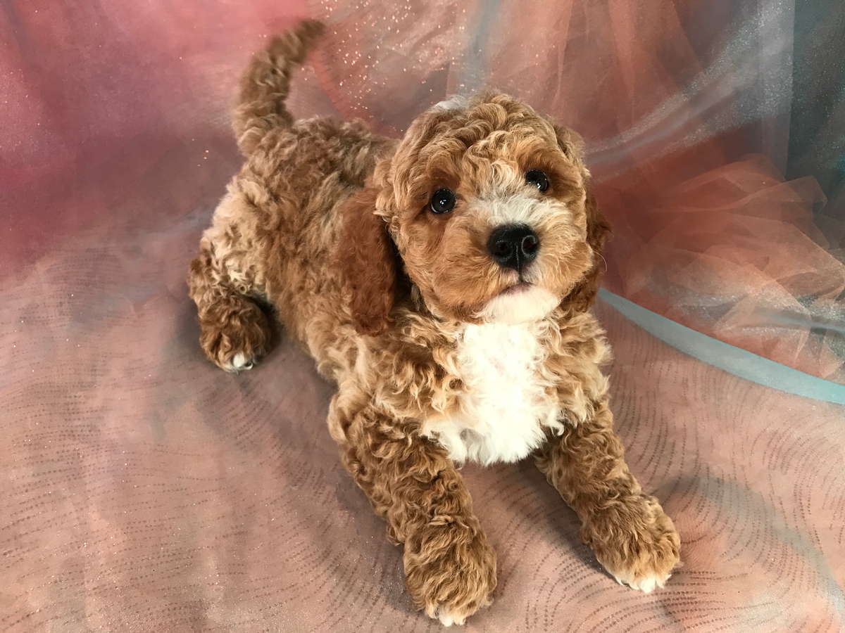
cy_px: 316
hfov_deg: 63.4
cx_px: 422
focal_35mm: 28
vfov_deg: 49.7
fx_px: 683
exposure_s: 1/40
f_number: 1.8
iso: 20
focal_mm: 3.99
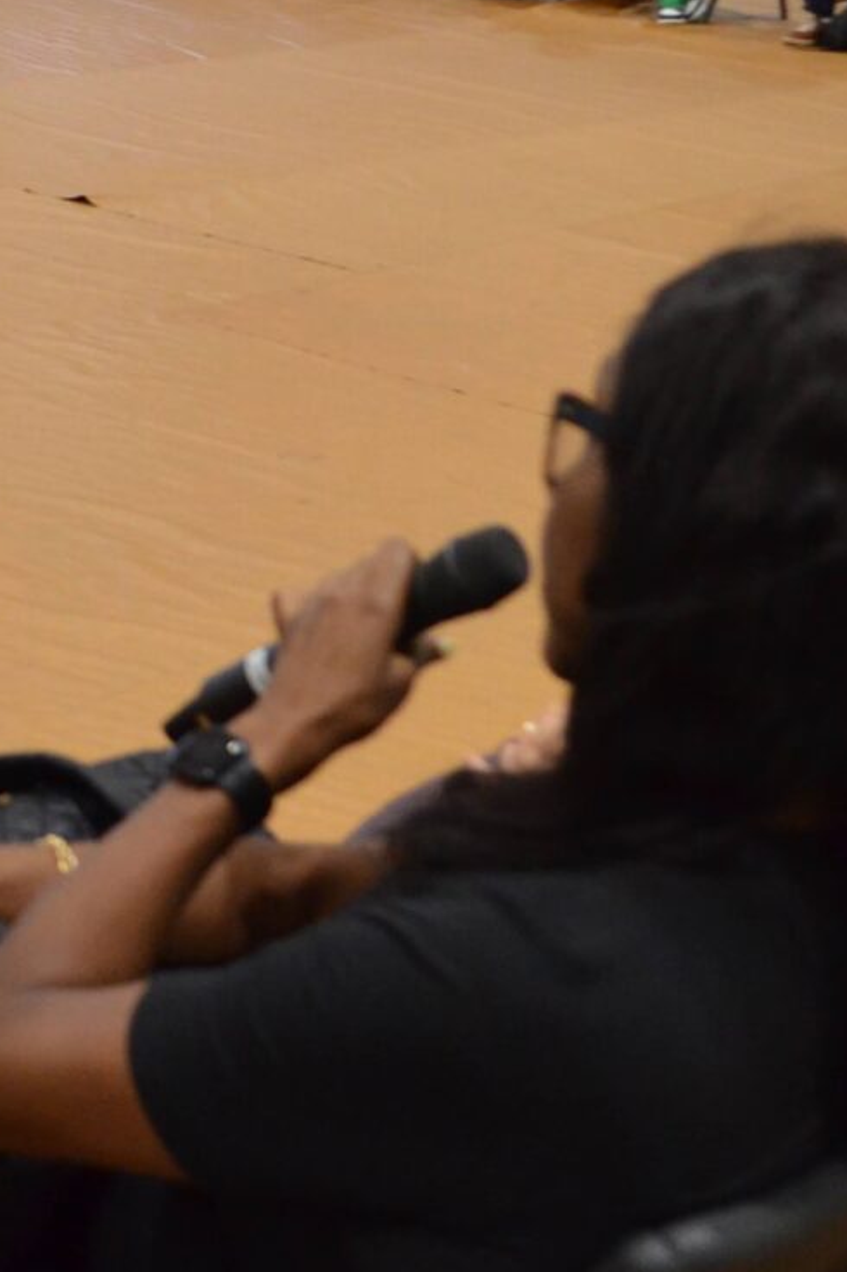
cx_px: -166
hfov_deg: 17.3
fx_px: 2649
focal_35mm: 75
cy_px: 301
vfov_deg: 26.6
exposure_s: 1/200
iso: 1600
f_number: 3.5
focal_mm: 18
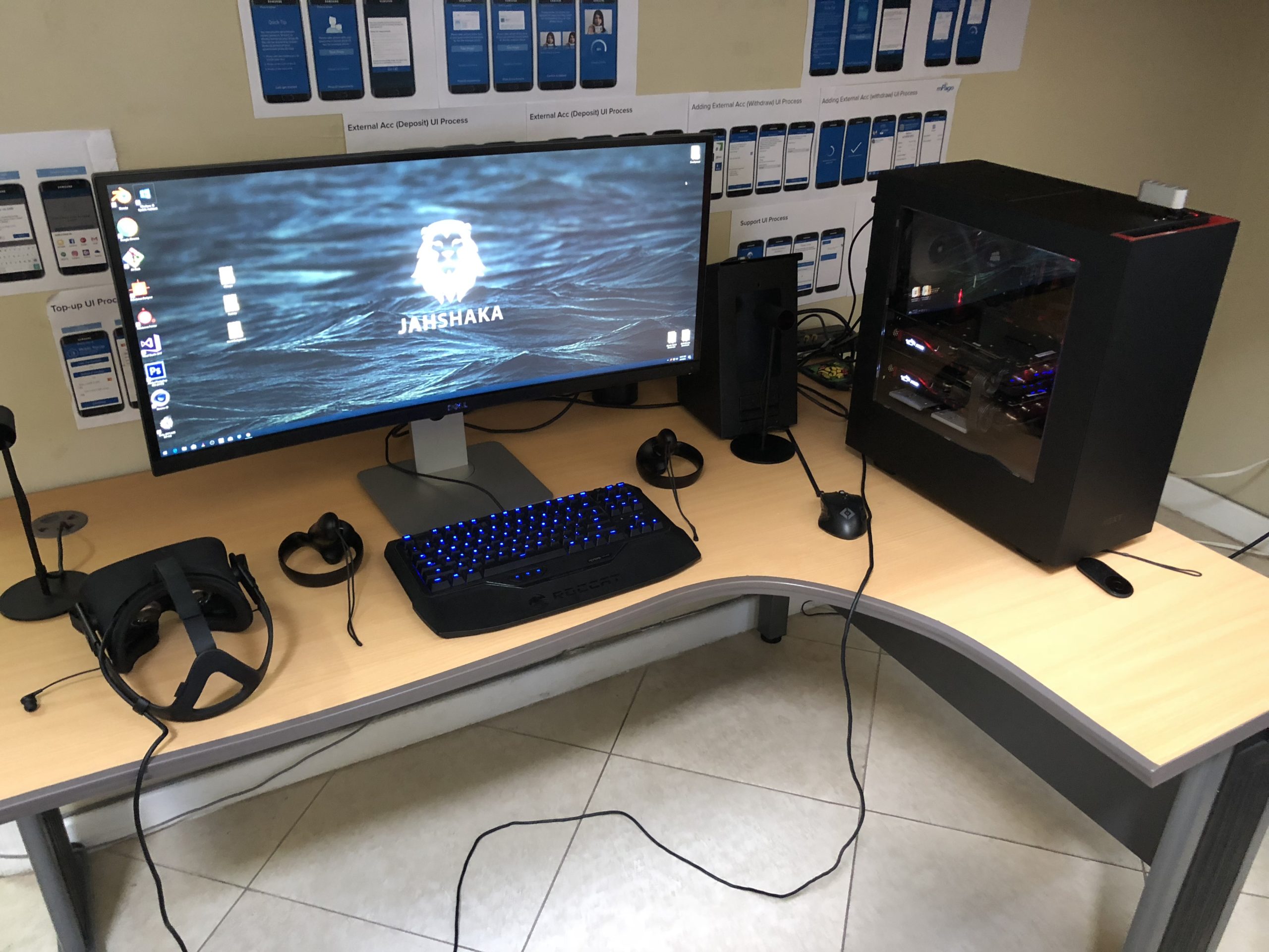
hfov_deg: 63.4
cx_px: 634
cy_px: 476
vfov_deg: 49.7
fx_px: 1026
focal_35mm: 28
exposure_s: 1/6
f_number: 1.8
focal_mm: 4
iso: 80
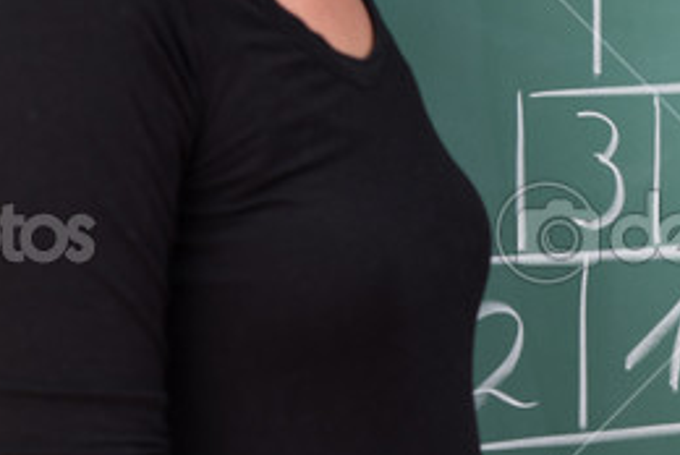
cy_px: 237
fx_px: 7810
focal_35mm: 413
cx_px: 794
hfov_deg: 5.0
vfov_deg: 3.3
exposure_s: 1/160
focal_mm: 105
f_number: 3.5
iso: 100
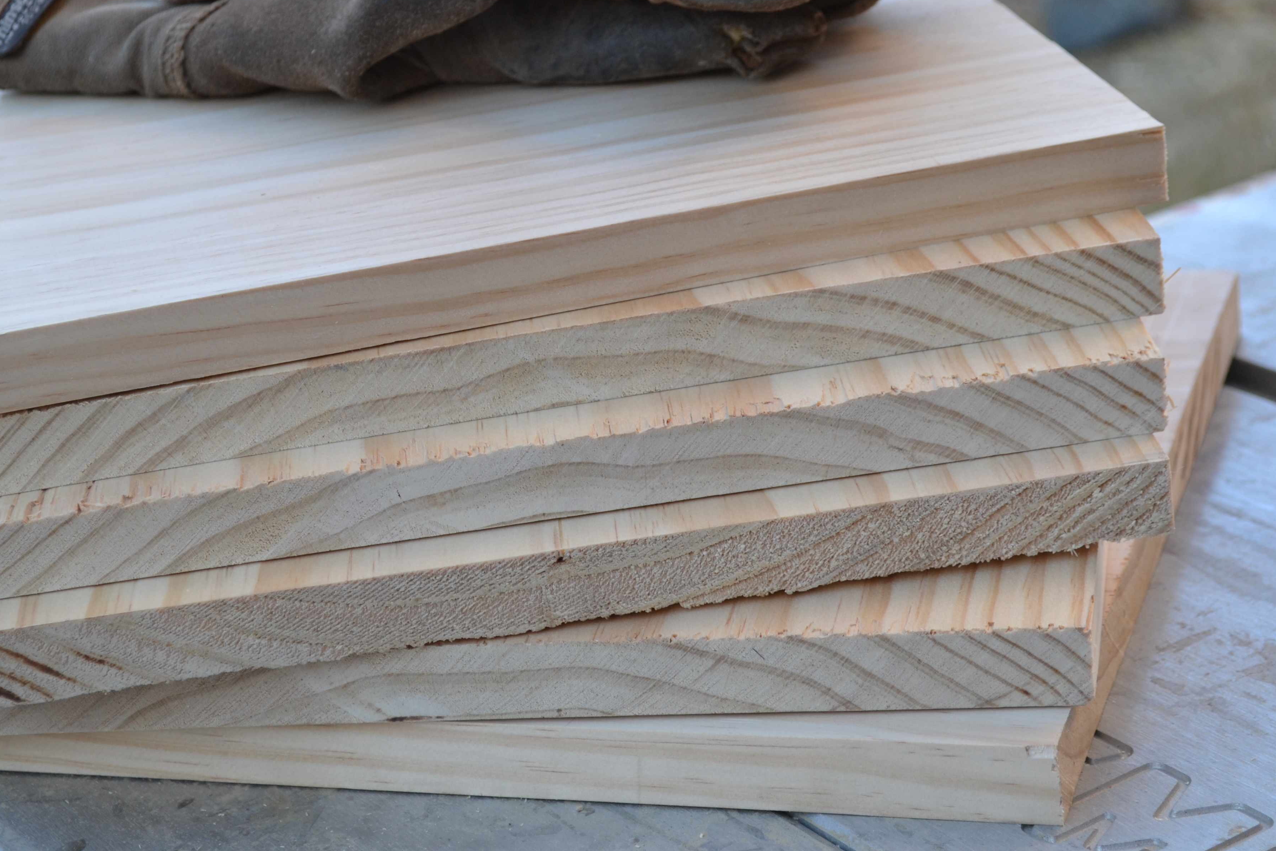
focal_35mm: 89
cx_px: 559
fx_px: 3155
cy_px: 367
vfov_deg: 15.4
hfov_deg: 22.9
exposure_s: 1/125
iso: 280
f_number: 5.6
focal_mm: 46
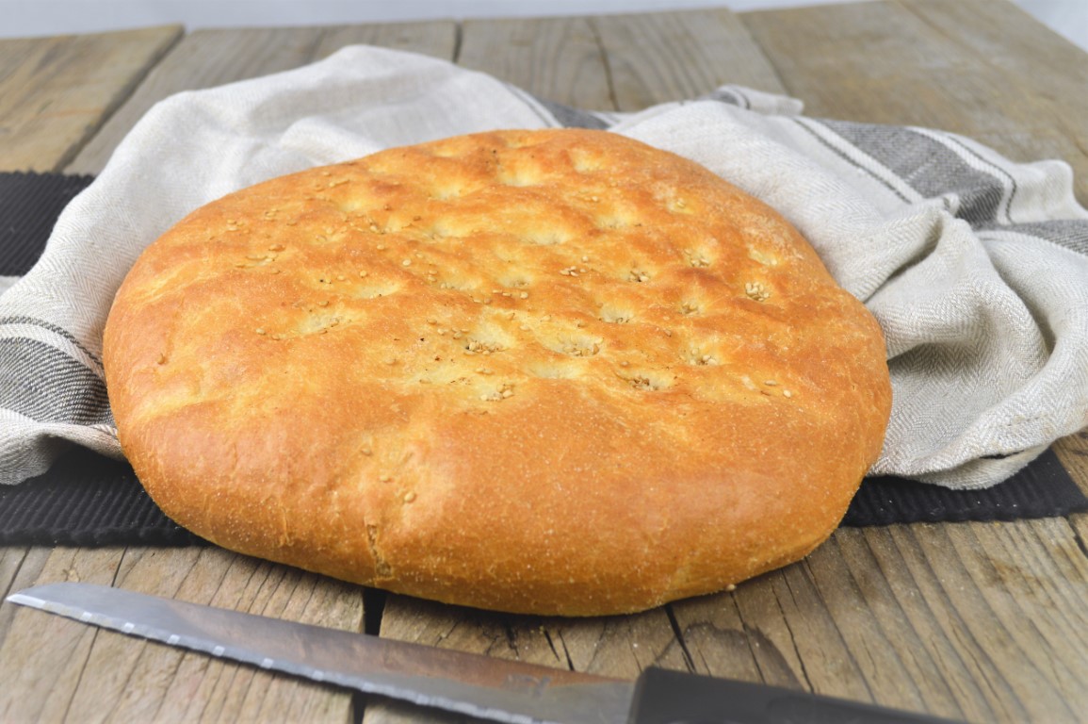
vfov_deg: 31.8
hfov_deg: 46.4
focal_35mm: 42
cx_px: 544
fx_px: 1268
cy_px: 362
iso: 100
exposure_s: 1/20
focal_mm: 28
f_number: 5.6
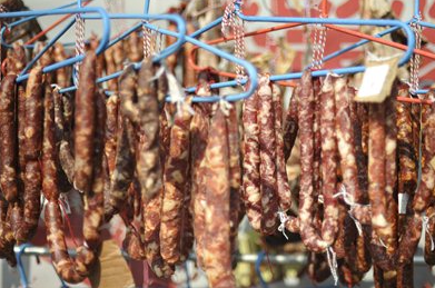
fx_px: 772
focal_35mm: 64
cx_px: 259
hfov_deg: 31.4
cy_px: 118
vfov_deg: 21.1
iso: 200
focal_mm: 50
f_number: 1.4
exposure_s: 1/8000
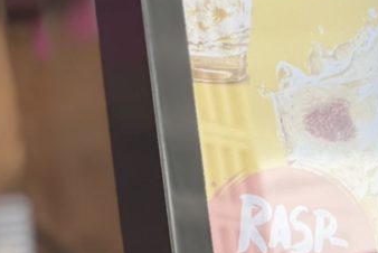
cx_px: 478
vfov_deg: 4.9
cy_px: 15
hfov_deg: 7.3
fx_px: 2942
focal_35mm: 280
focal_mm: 7.5
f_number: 2.2
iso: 20
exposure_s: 1/100
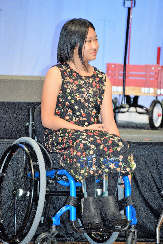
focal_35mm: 232
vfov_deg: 8.9
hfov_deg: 5.9
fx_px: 1582
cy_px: 122
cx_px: 82
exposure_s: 1/60
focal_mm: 155
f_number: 5.3
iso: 1600
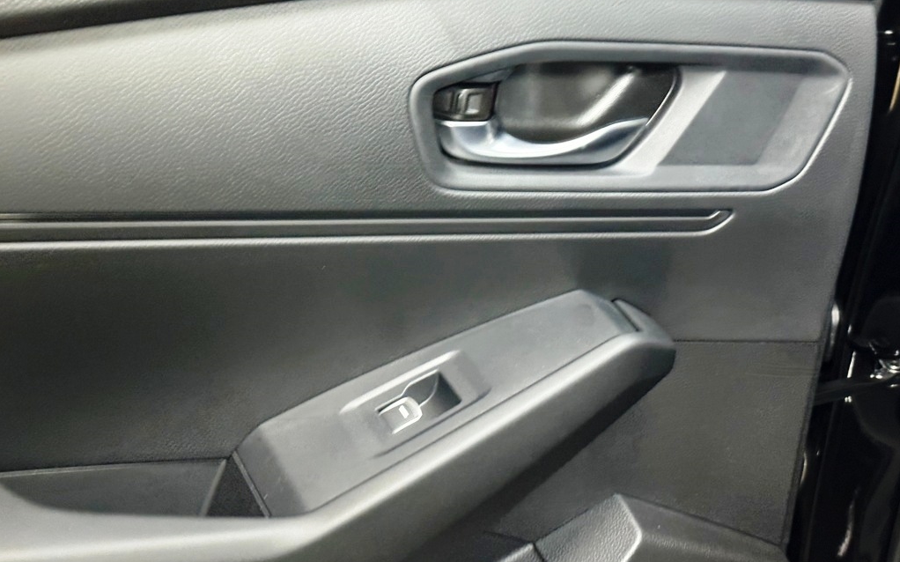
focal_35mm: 51
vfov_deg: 25.3
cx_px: 450
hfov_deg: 39.6
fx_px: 1251
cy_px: 274
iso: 640
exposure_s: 1/24
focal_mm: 6.86
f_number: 1.78
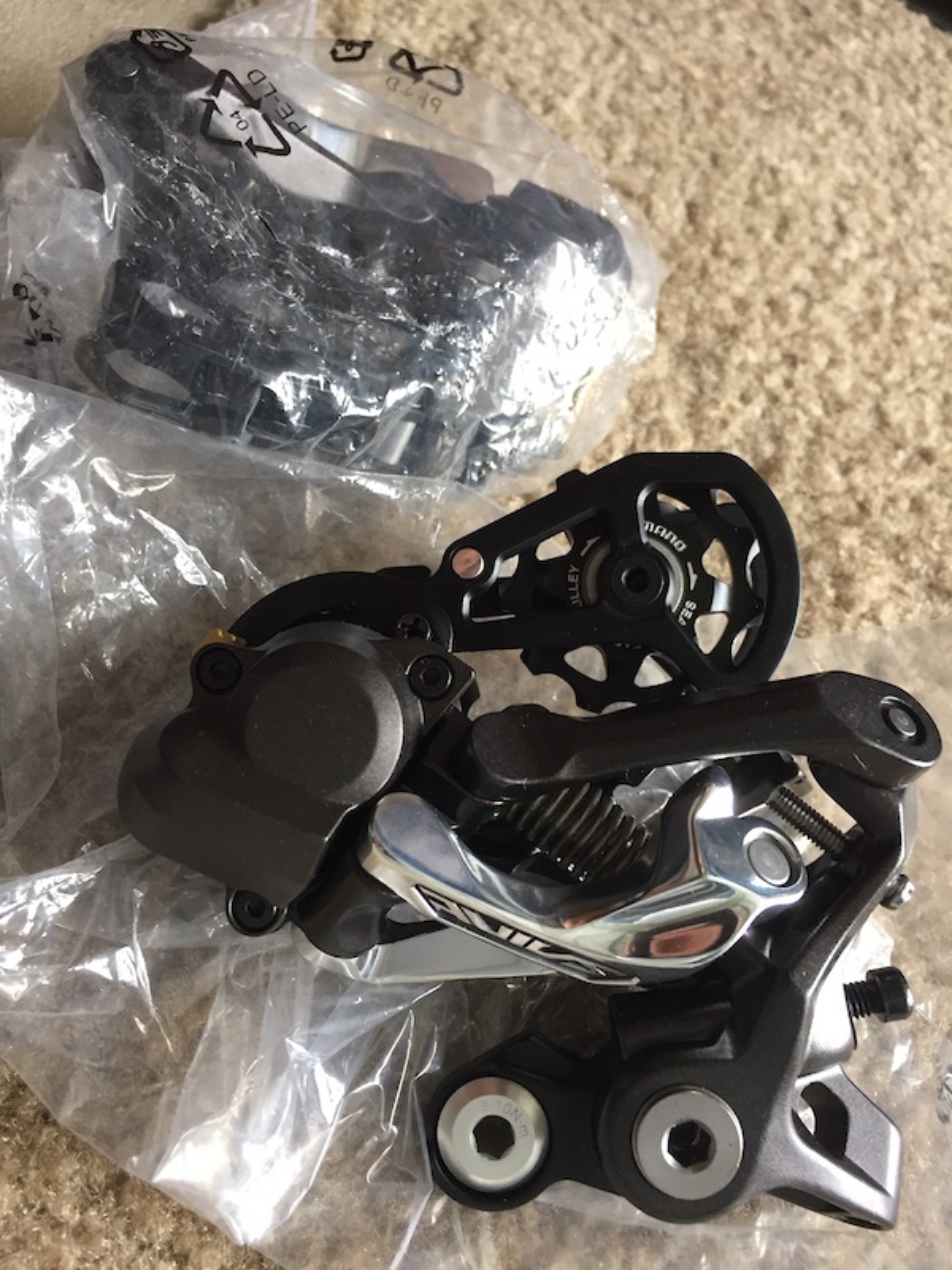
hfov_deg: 48.2
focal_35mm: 29
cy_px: 635
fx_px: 1063
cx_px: 476
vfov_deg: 61.7
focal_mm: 4.15
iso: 50
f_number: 2.2
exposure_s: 1/30
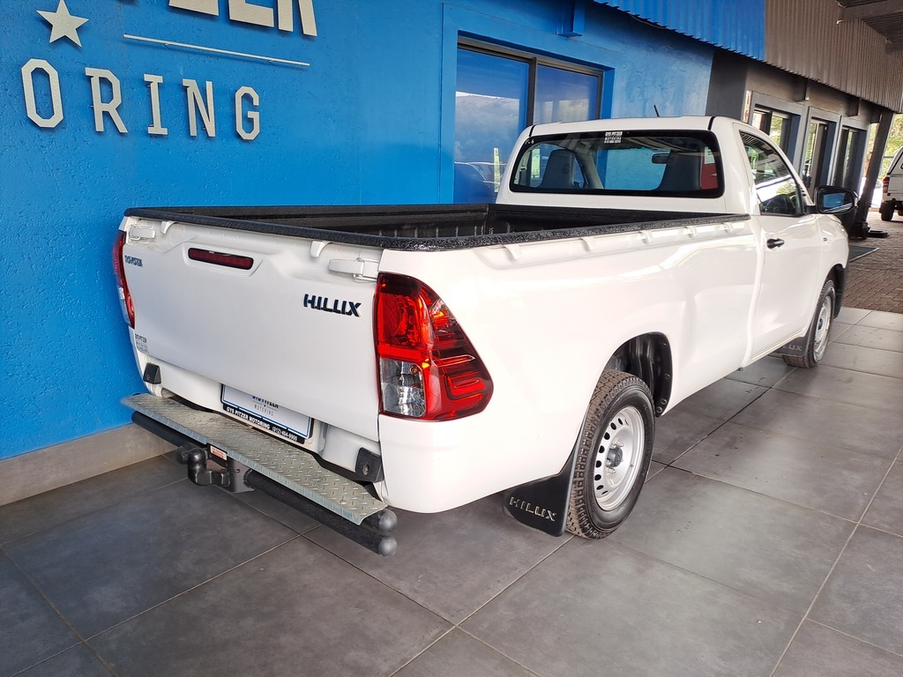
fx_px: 652
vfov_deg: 54.9
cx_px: 452
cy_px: 338
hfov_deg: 69.4
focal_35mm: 25
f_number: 1.8
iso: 50
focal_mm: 4.65
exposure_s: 1/50
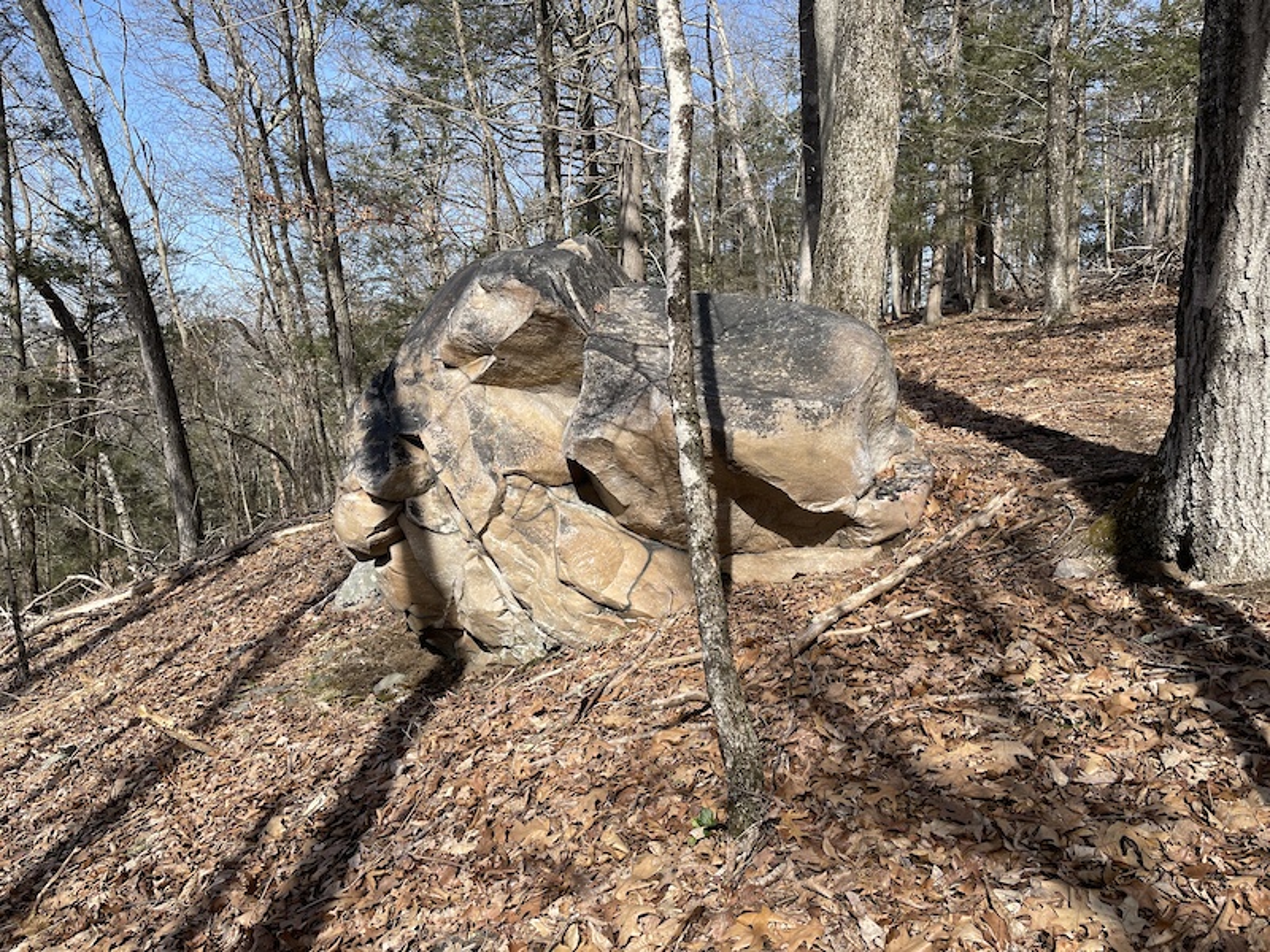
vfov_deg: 53.1
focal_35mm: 26
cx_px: 635
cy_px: 476
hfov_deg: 67.3
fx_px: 954
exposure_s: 1/1855
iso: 32
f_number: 1.6
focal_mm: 4.2
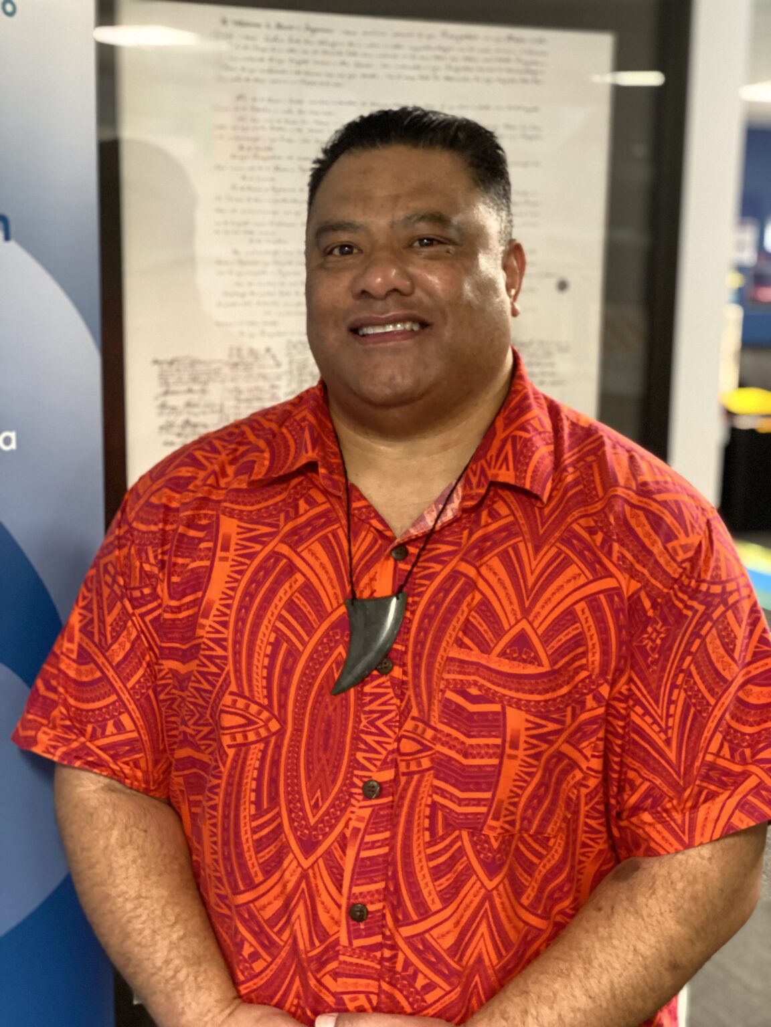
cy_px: 514
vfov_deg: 36.8
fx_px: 1544
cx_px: 386
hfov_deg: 28.0
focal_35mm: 52
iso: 400
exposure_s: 1/20
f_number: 2
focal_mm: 6
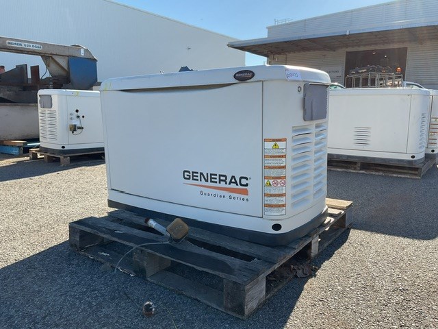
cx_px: 219
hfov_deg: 61.7
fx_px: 367
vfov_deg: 48.2
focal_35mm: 29
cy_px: 164
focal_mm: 3
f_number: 1.8
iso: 16
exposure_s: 1/816
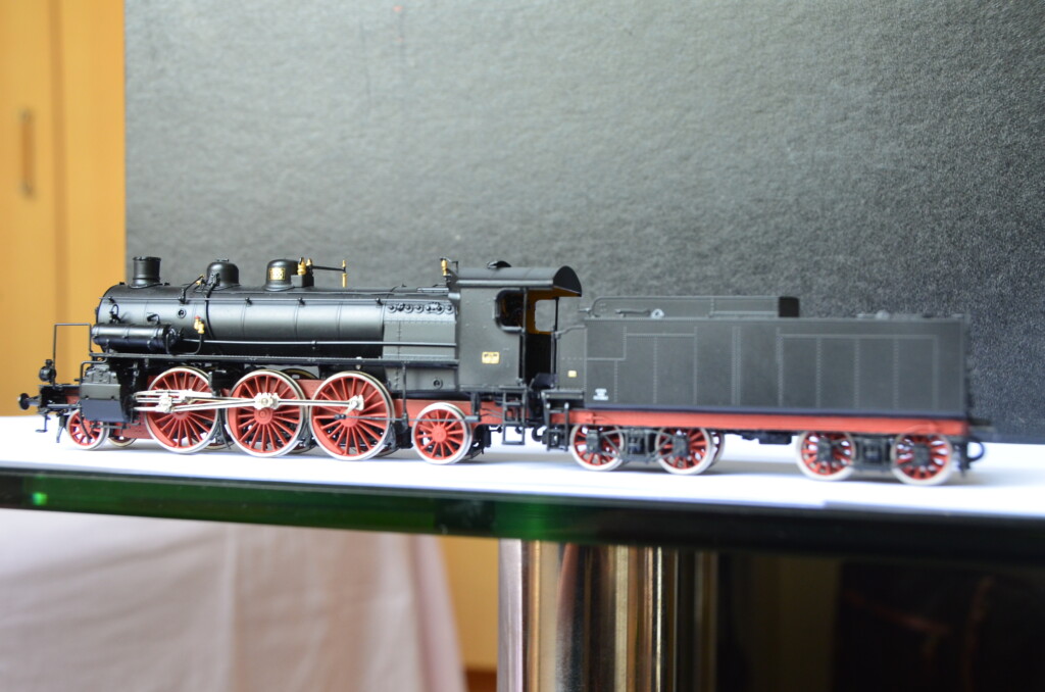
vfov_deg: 27.9
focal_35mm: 48
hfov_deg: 41.2
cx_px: 522
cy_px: 346
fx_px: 1390
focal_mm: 32
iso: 800
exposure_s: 1/25
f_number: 7.1
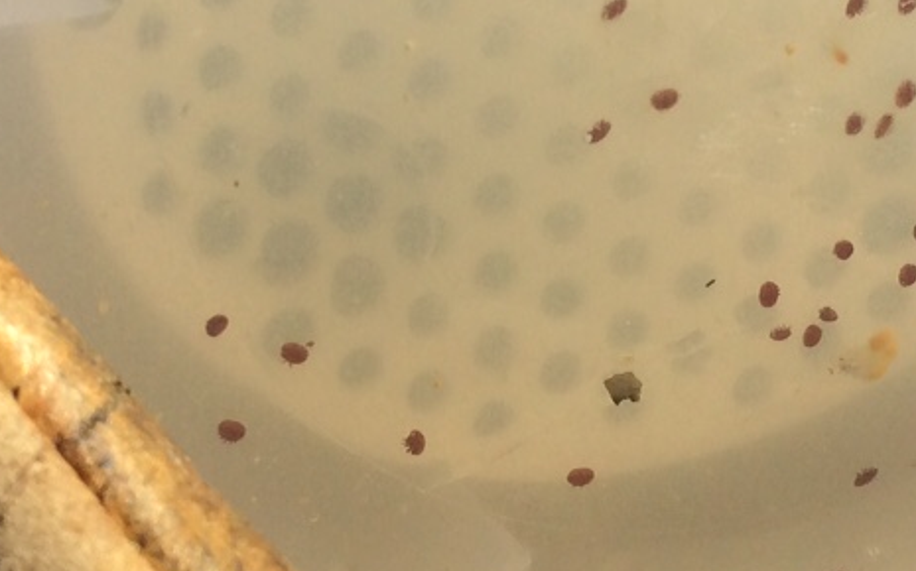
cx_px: 317
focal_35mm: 108
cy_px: 67
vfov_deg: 12.0
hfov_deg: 19.2
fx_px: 2694
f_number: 2.2
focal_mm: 4.15
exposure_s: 1/2564
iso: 32
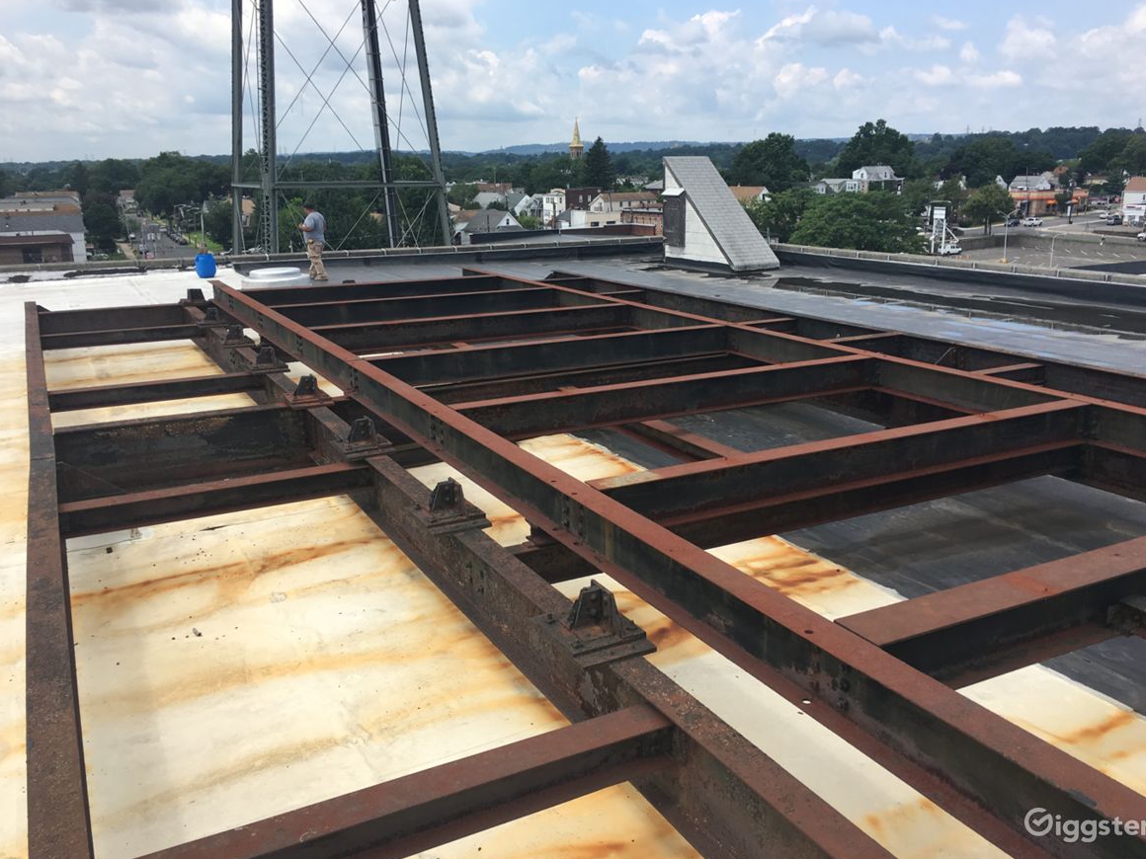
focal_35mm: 30
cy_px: 424
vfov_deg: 46.8
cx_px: 584
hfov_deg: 60.0
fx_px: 993
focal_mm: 4.15
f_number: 2.2
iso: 25
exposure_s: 1/1221
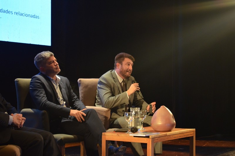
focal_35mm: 75
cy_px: 78
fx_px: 489
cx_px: 118
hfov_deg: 27.0
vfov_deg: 18.1
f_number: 5.6
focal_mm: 50
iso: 1250
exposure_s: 1/30
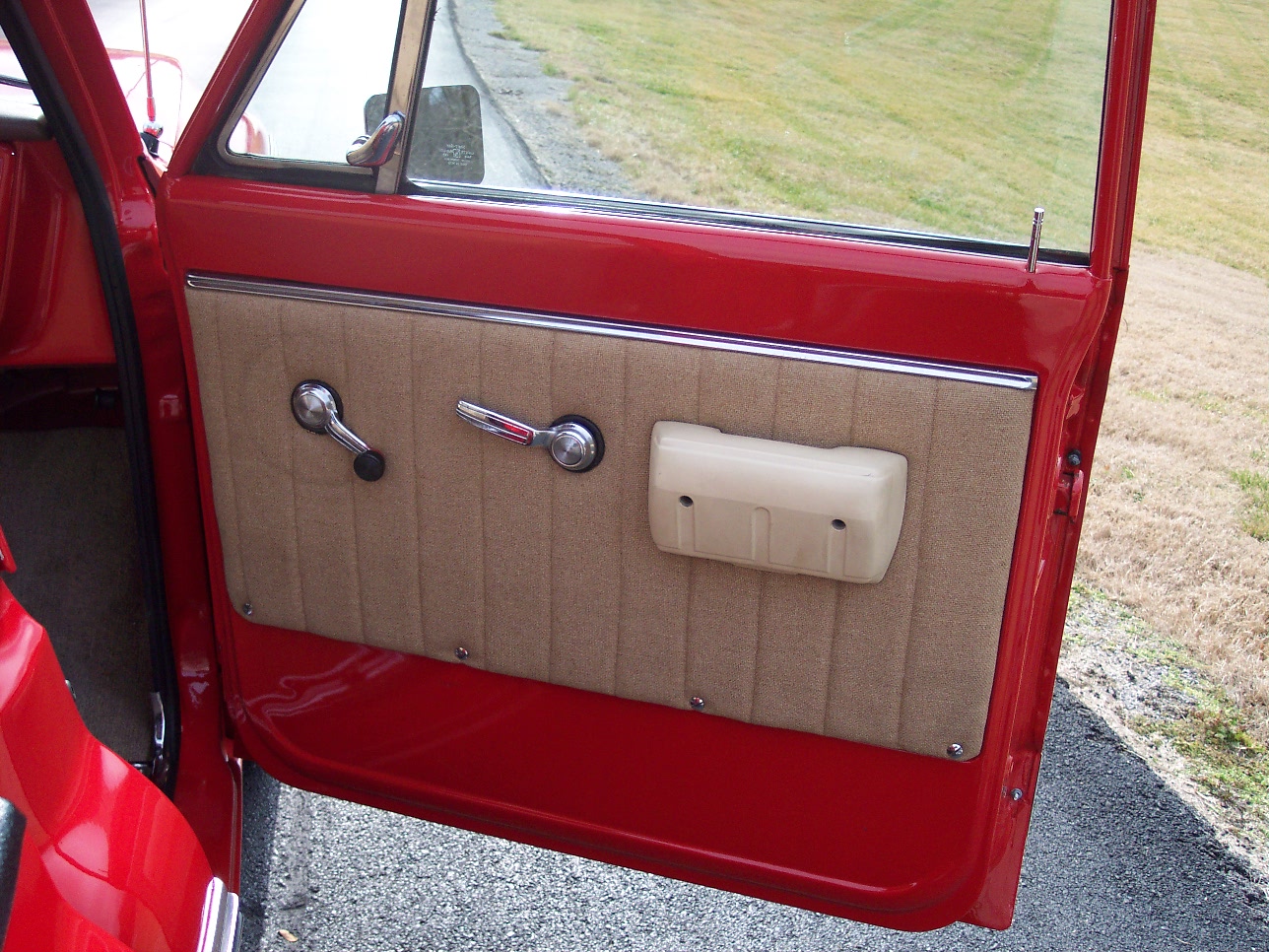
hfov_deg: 49.0
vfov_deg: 37.7
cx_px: 634
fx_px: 1393
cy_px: 476
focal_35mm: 38
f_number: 2.8
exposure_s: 1/700
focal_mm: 8
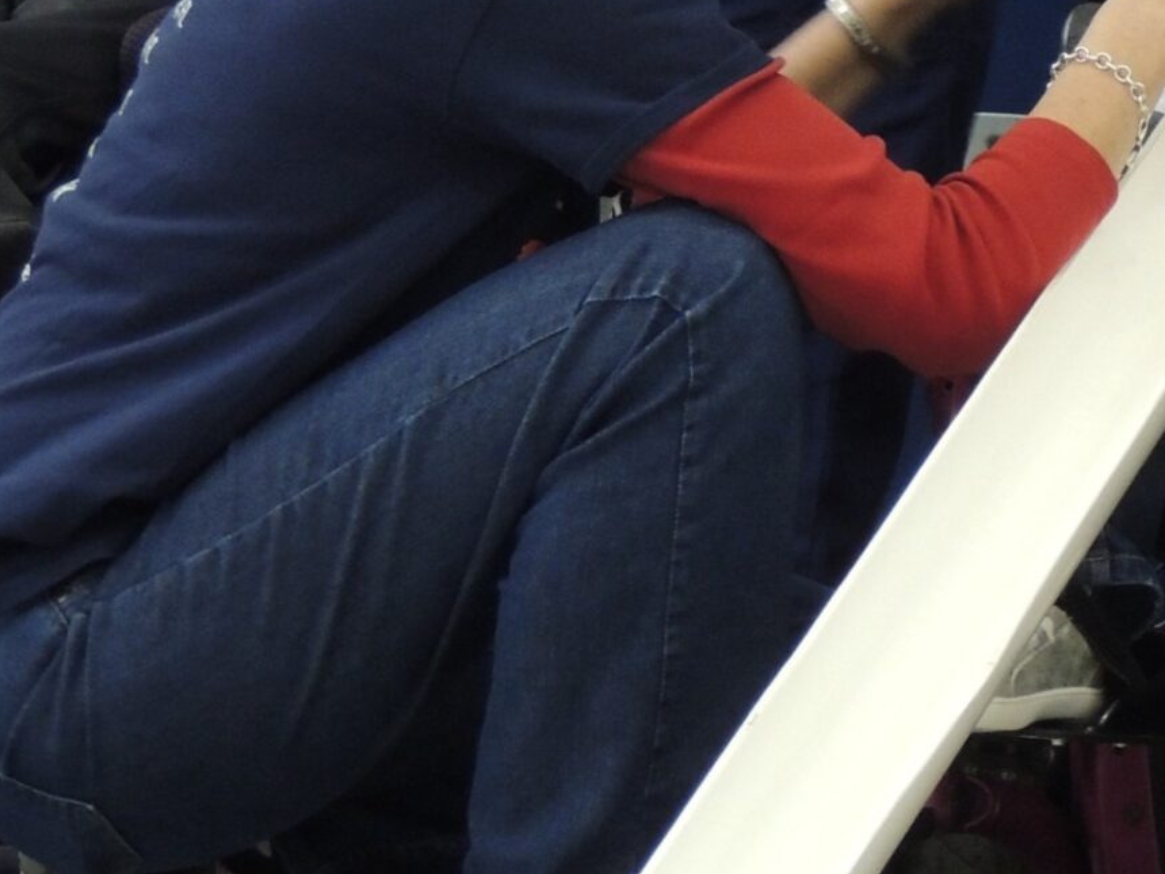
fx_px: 9020
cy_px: -57
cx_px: 1533
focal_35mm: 268
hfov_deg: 7.3
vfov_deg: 5.5
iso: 400
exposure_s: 1/25
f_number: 4.1
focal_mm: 16
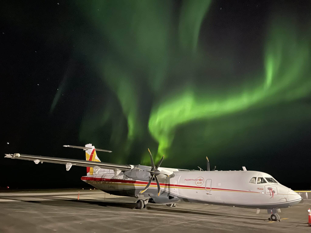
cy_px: 116
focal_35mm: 26
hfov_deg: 67.3
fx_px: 234
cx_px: 156
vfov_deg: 53.1
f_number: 1.6
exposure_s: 1/2
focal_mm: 5.1
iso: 4000
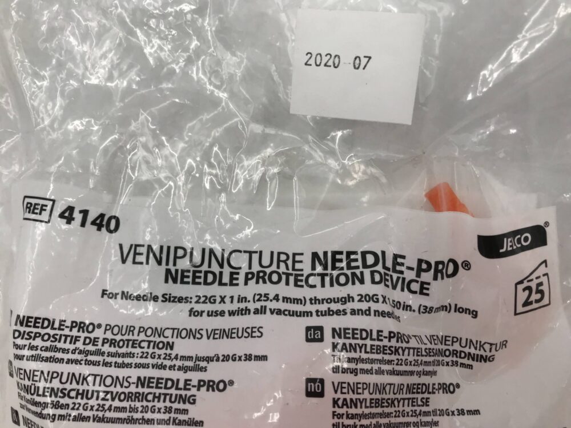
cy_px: 214
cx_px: 286
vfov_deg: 49.7
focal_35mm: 28
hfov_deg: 63.4
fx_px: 462
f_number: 1.8
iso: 40
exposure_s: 1/120
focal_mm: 3.99
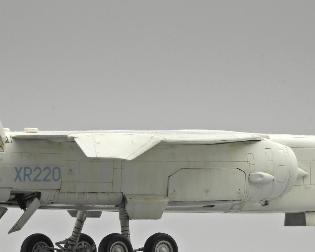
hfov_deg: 5.4
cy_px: 161
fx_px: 3347
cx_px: 183
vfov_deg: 4.3
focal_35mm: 359
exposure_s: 1/100
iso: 100
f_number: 8
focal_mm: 42.8
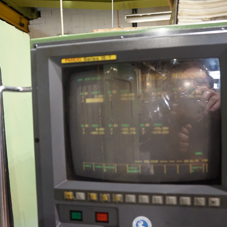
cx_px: 134
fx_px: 230
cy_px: 114
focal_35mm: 31
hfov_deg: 52.2
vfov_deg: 52.5
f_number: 3.5
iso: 3200
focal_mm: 16
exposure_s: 1/50
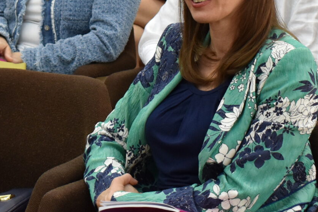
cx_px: 70
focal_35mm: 156
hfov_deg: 13.1
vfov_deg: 8.7
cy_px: -55
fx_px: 1378
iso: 1000
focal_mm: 34
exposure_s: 1/125
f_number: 4.5
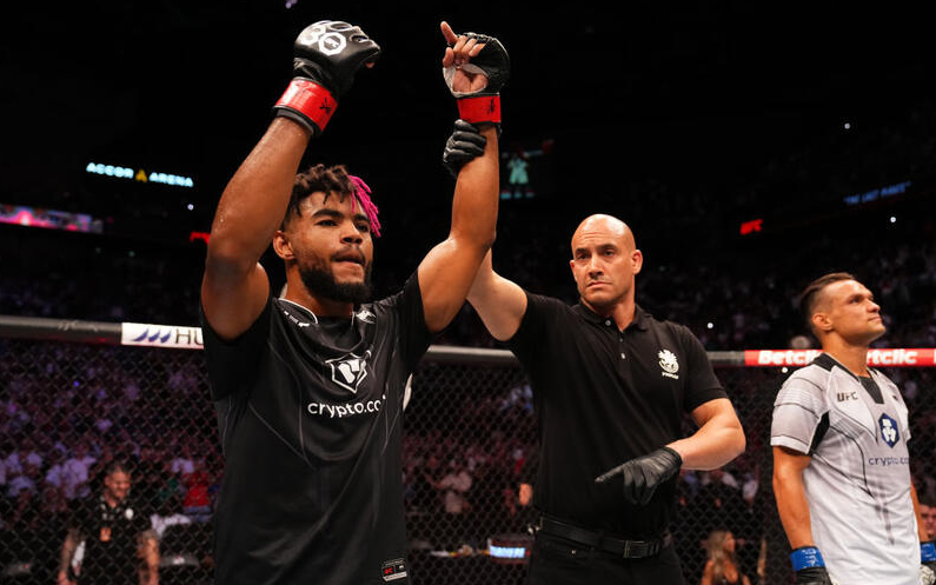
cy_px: 300
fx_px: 842
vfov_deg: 38.3
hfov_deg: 58.1
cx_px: 465
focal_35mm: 33
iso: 3200
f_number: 3.2
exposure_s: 1/1250
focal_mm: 32
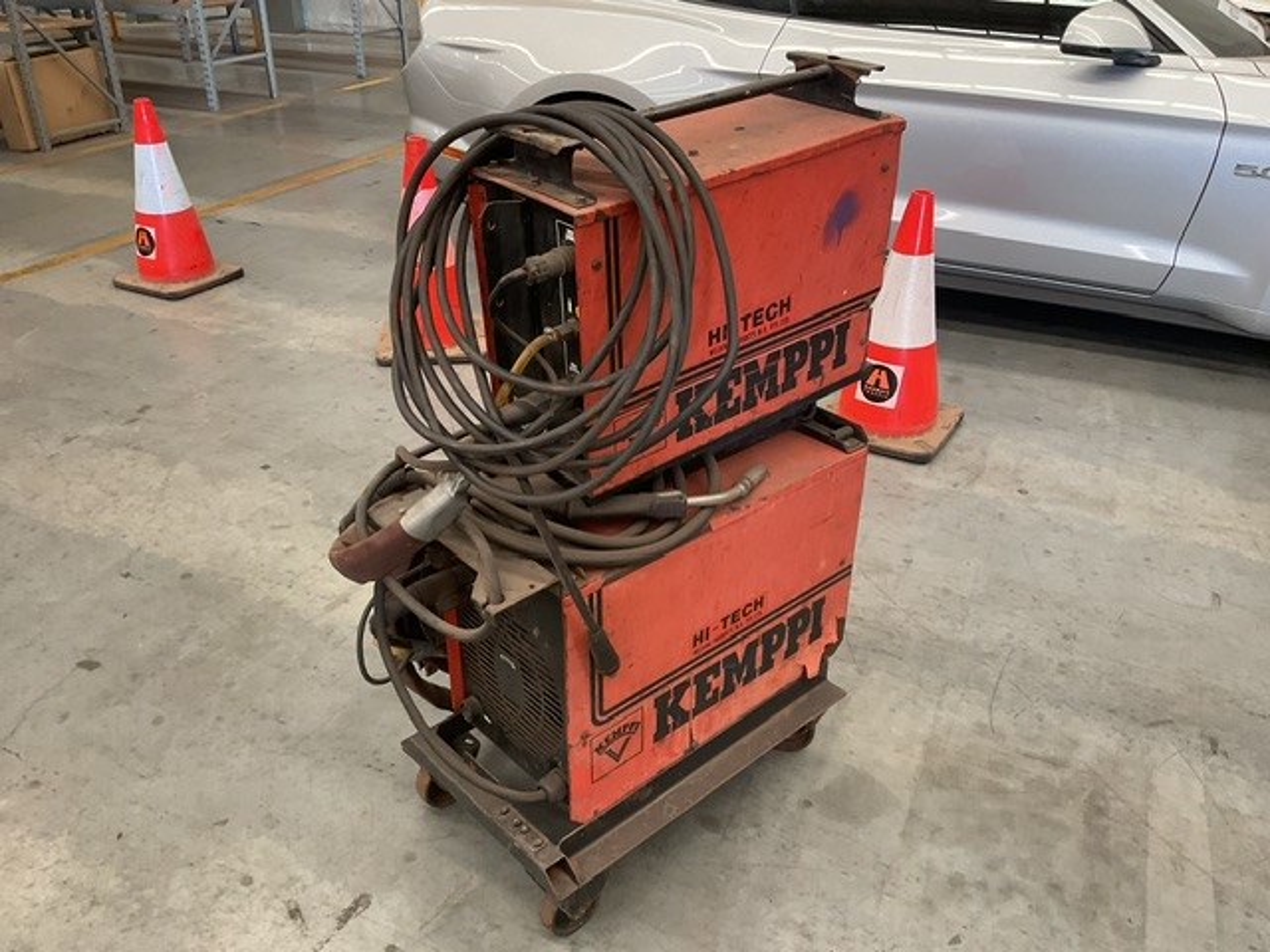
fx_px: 1064
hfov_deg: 61.7
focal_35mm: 29
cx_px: 635
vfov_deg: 48.2
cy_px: 476
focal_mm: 3
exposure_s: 1/50
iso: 125
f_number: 1.8
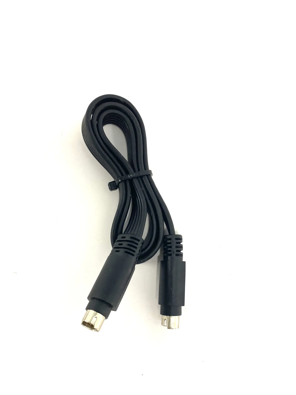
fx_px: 365
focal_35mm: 32
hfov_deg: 44.1
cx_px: 161
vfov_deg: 56.5
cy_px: 230
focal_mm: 4.25
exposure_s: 1/121
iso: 125
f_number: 1.8
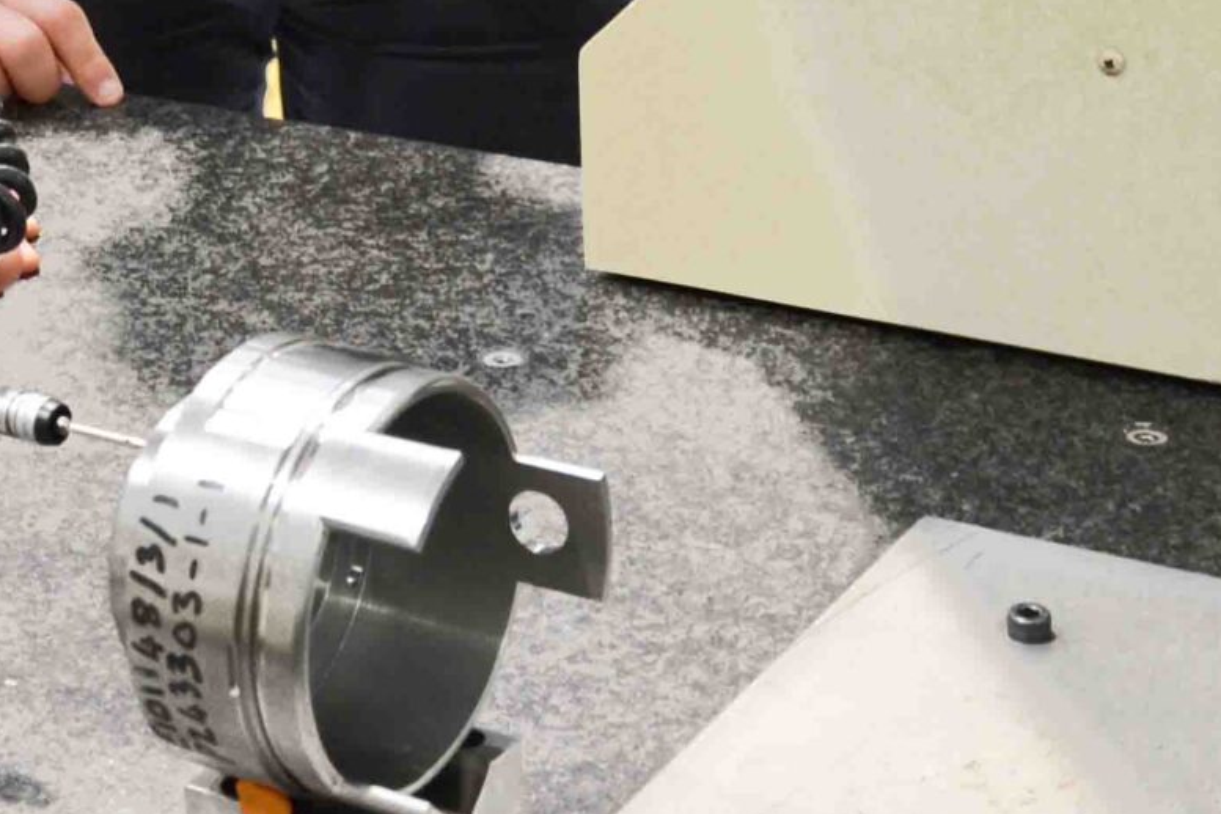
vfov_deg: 14.5
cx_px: -108
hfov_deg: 21.7
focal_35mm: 89
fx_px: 3018
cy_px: -324
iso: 400
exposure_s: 1/30
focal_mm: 18
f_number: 4.5
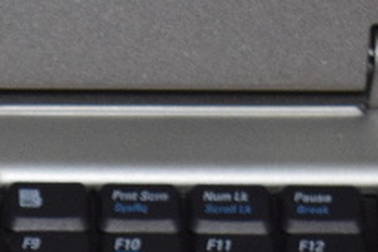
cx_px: -111
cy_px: 686
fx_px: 3307
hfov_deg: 6.5
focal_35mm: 315
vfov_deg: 4.2
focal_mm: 34
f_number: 4.5
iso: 560
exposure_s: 1/60
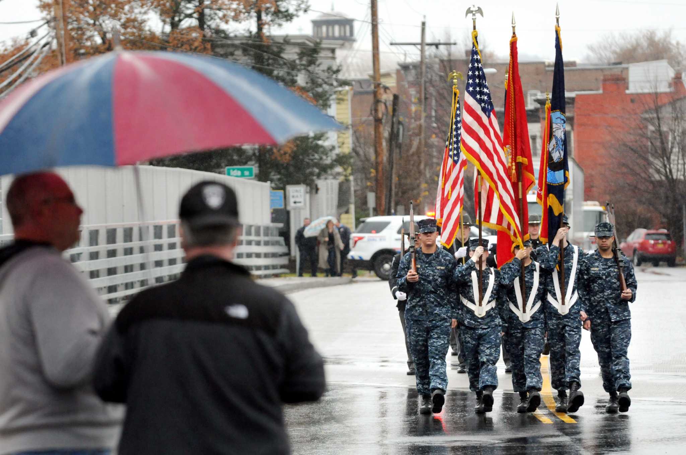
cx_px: 343
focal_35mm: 195
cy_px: 228
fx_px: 3711
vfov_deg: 7.0
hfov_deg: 10.6
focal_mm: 130
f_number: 4
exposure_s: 1/2000
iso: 1000
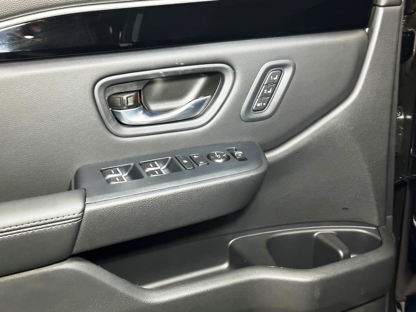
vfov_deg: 30.3
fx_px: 577
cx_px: 208
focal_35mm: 48
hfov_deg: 39.7
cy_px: 156
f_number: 1.78
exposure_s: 1/30
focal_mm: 6.86
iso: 640
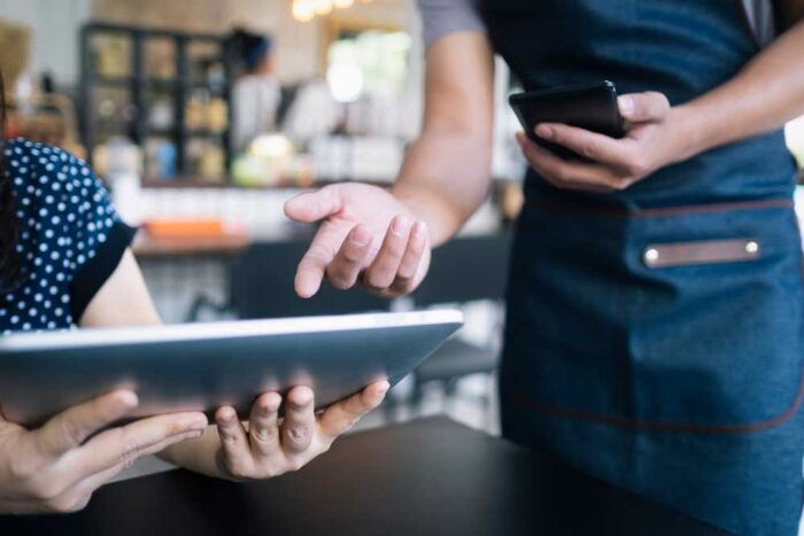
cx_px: 402
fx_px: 782
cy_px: 268
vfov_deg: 37.9
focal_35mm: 35
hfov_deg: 54.4
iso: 250
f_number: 1.4
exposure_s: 1/125
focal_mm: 23
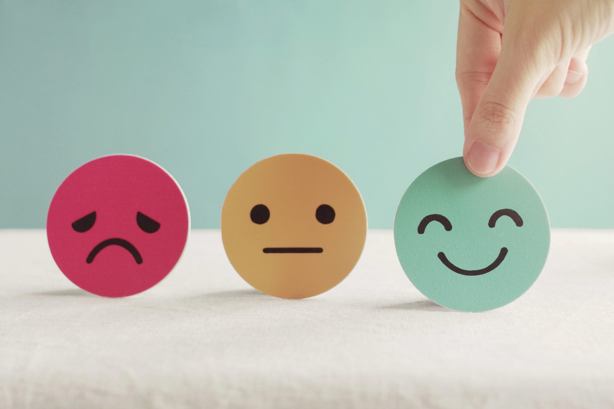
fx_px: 947
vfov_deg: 24.4
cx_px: 307
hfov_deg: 35.9
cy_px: 204
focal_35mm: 56
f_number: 4
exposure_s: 1/50
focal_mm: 37
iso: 400
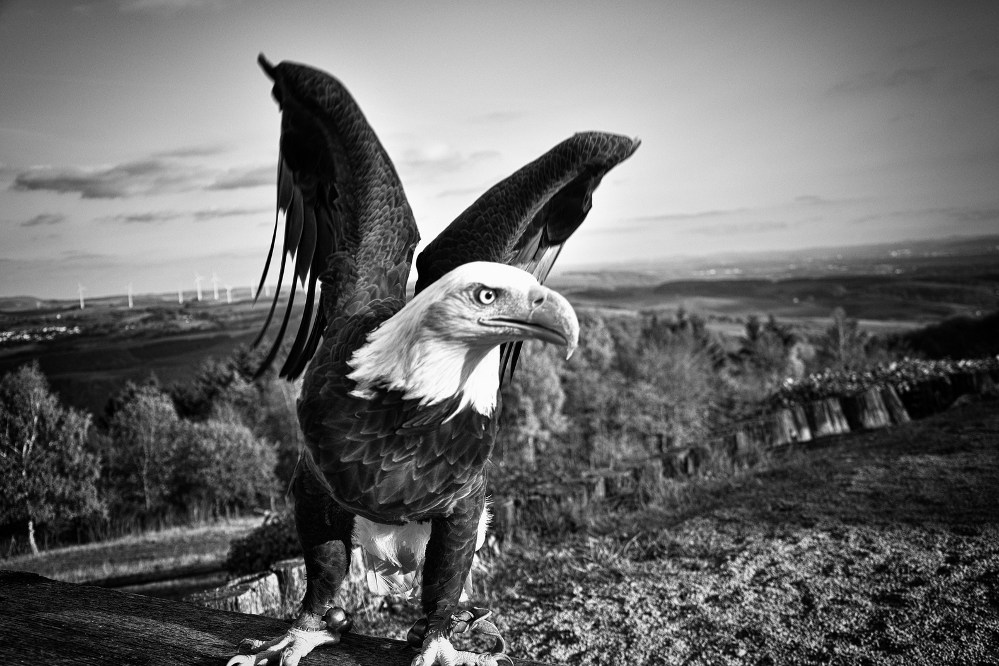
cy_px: 334
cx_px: 503
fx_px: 1110
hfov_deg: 48.5
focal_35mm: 40
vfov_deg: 33.4
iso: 320
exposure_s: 1/800
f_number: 4
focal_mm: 26
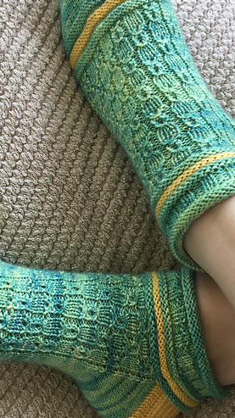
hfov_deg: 28.9
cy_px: 204
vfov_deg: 49.4
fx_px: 455
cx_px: 92
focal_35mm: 41
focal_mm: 4.15
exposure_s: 1/50
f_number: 2.2
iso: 40
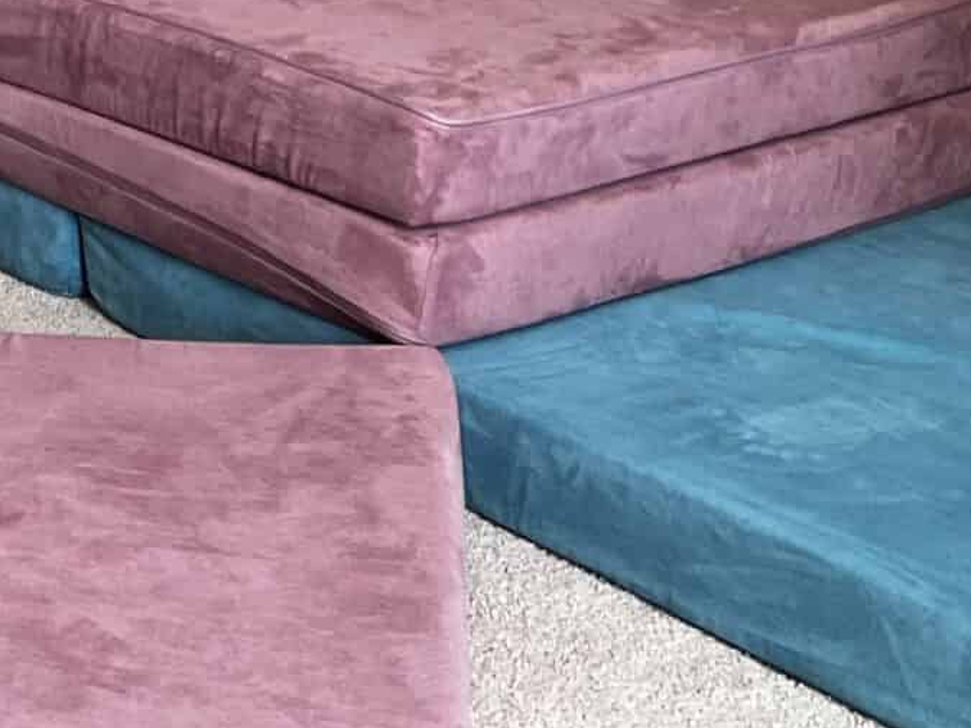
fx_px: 2777
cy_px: -377
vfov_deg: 14.0
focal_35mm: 99
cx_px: -394
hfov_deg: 18.1
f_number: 1.5
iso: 80
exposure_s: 1/121
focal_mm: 5.7
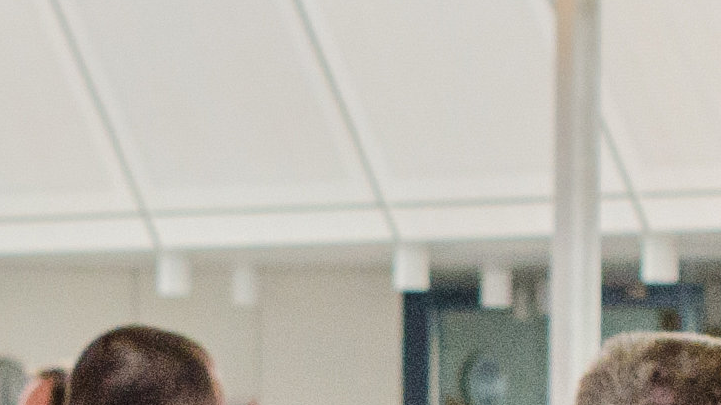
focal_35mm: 427
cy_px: 792
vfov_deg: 2.8
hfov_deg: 5.0
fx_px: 8162
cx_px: -146
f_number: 5
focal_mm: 40
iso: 360
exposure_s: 1/160
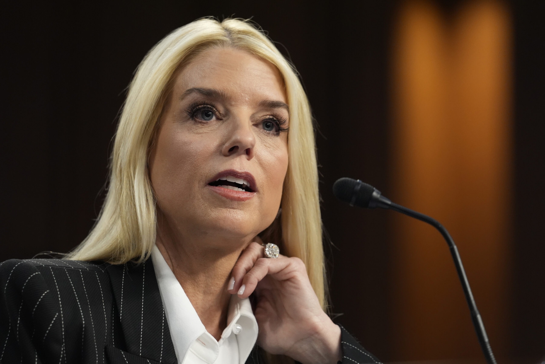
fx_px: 2740
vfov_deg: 7.6
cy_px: 182
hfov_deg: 11.4
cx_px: 272
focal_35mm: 181
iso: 3200
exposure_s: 1/400
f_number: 3.5
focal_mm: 181
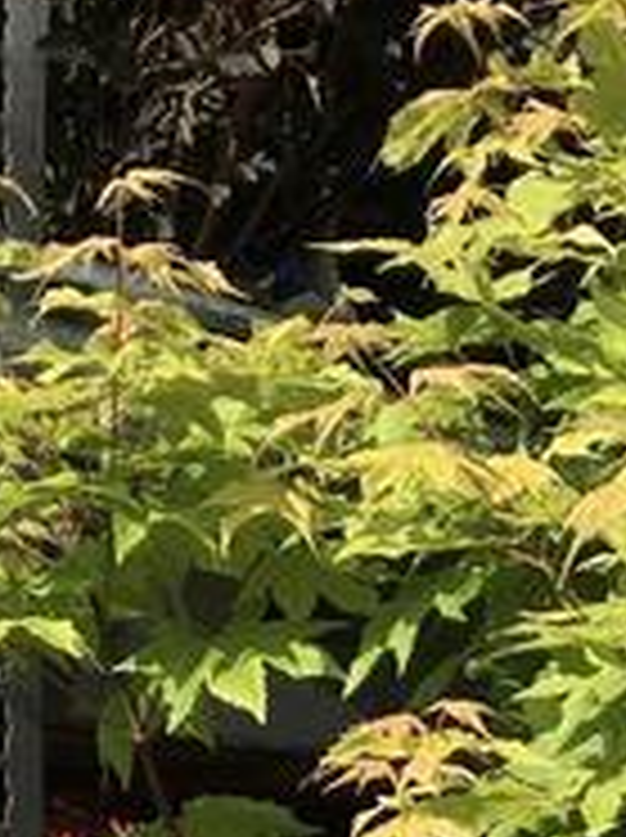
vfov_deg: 11.8
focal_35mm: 156
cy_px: 1462
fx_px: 3770
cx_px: 883
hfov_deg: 9.3
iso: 25
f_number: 2.2
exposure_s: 1/1570
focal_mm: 4.15
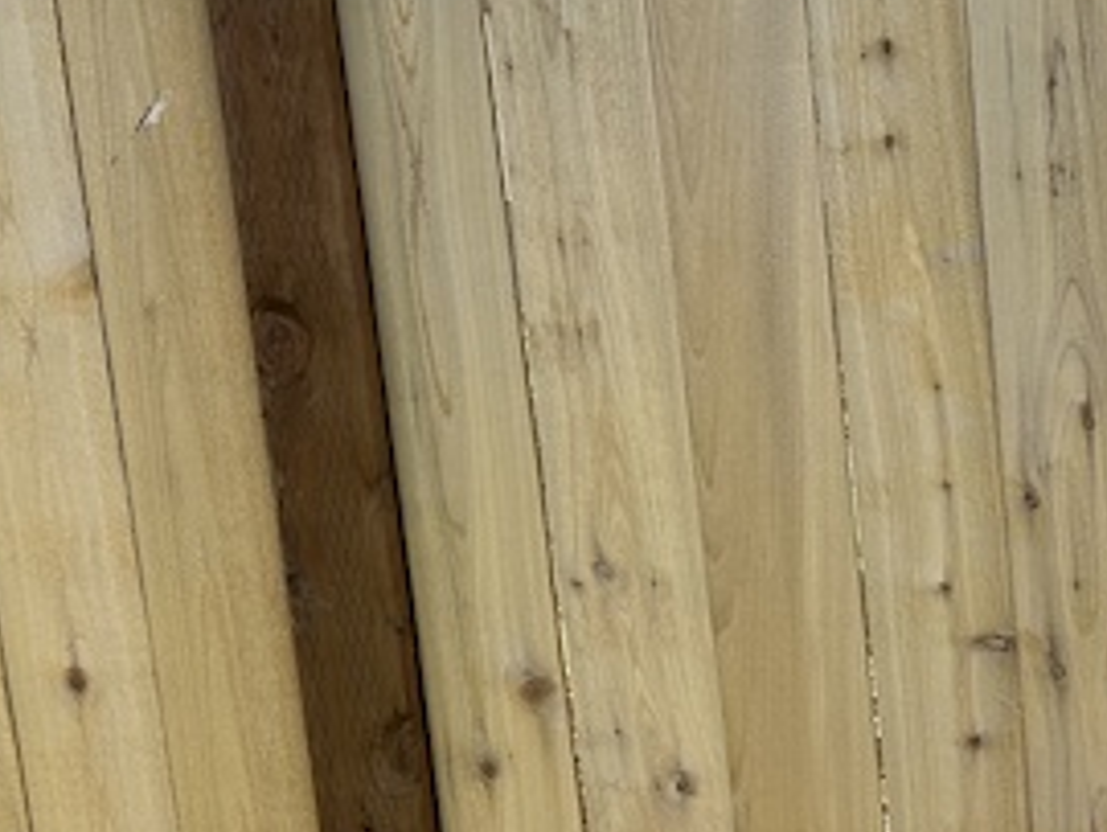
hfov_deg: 23.5
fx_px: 2273
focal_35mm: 71
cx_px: 1513
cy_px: 992
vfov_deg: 19.6
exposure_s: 1/1289
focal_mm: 6.86
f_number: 1.78
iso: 80
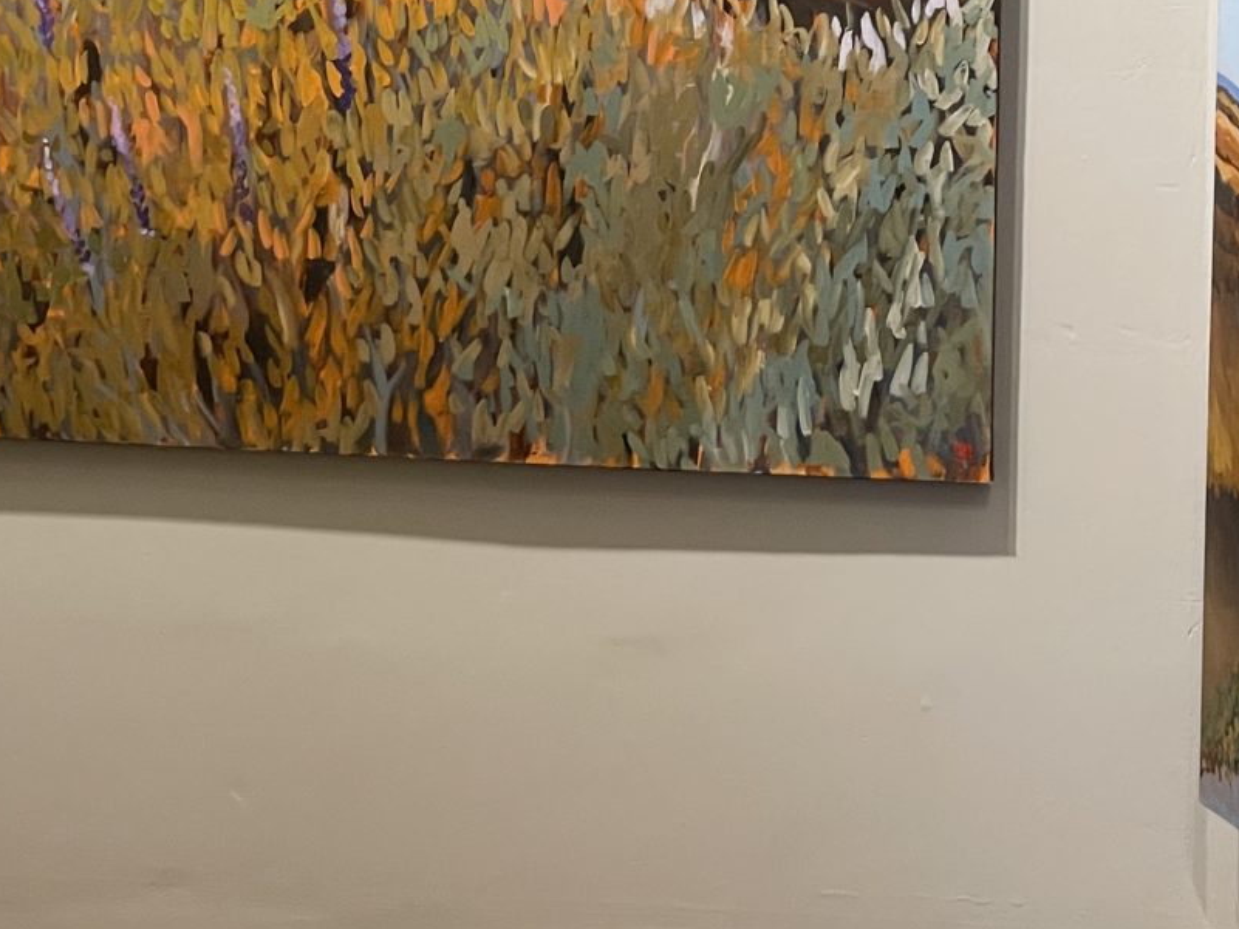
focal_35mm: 133
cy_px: 80
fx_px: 4761
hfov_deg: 14.8
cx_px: 326
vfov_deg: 11.1
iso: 100
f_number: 2
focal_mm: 6
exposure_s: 1/120
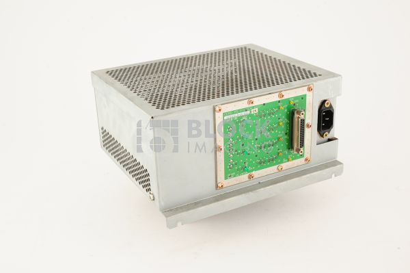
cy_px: 136
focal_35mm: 50
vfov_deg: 26.9
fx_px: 569
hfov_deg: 39.6
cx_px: 205
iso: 1600
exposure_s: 1/125
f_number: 11
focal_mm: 50
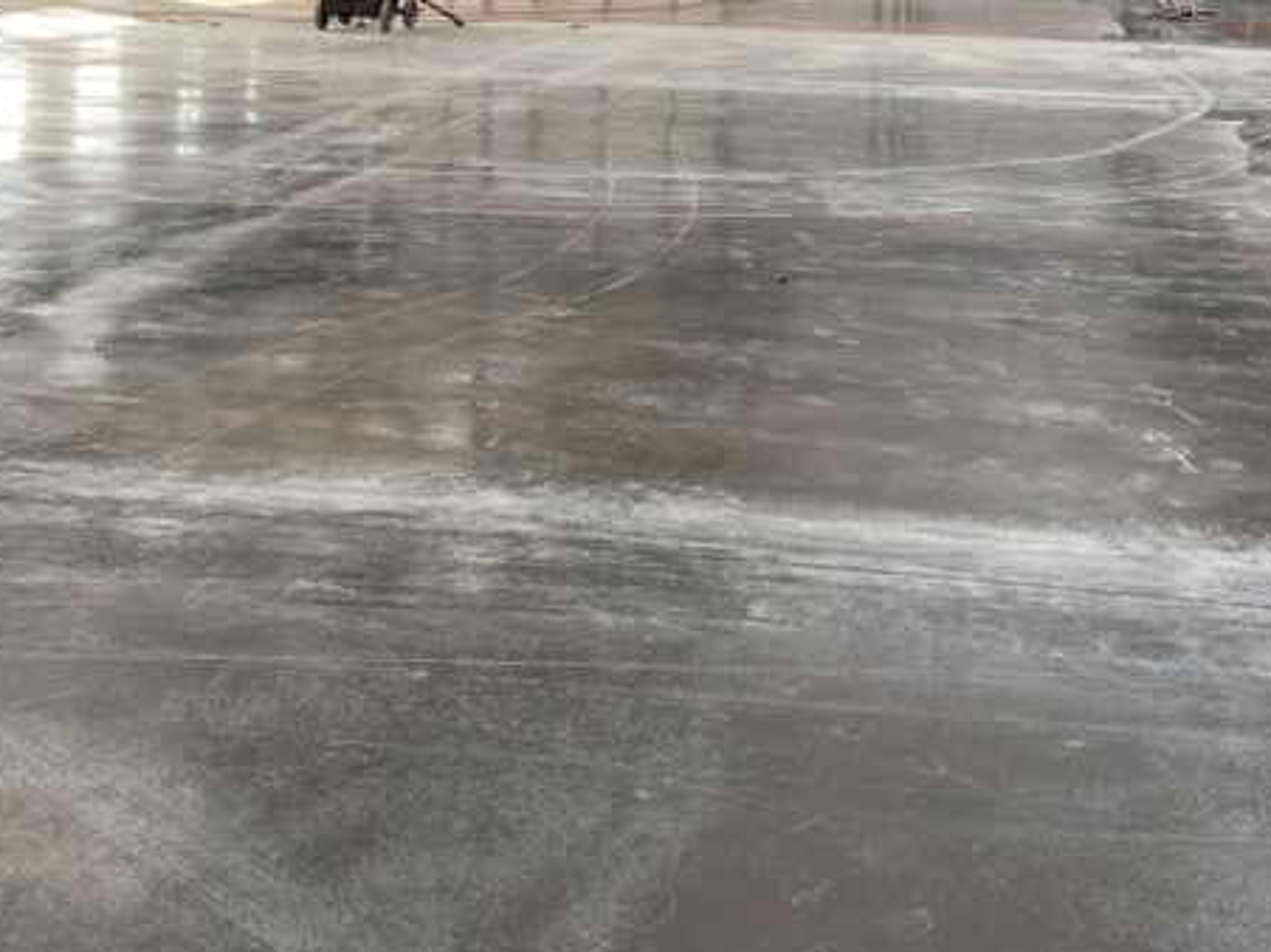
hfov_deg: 32.7
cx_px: 566
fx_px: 2166
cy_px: 23
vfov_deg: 23.8
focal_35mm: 59
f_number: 1.8
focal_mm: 4.25
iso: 64
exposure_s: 1/121
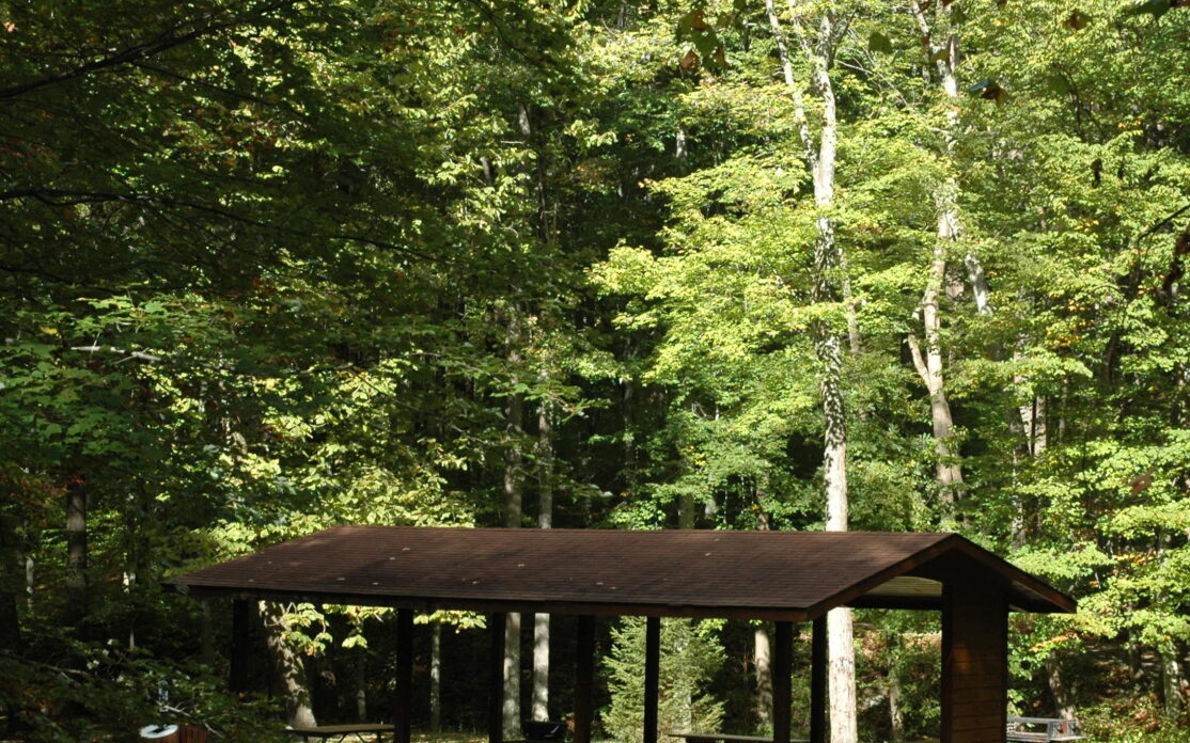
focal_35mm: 80
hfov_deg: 25.8
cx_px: 684
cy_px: 439
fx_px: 2594
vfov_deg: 16.3
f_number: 6.7
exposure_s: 1/180
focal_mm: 38
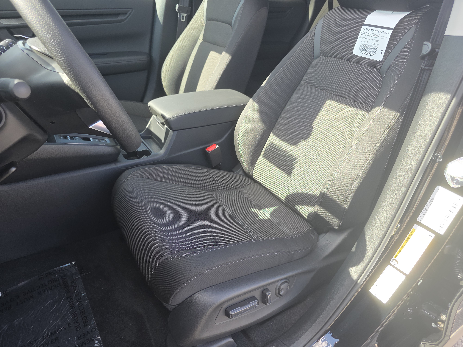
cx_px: 232
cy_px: 174
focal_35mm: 23
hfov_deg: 73.9
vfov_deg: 58.9
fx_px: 308
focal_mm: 6.3
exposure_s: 1/359
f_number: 1.7
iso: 50
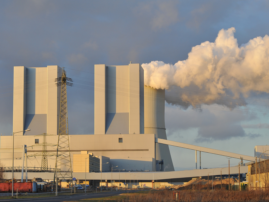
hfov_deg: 20.0
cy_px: 101
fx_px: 762
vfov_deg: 15.1
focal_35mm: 98
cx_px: 136
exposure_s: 1/400
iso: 400
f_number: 10
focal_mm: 90
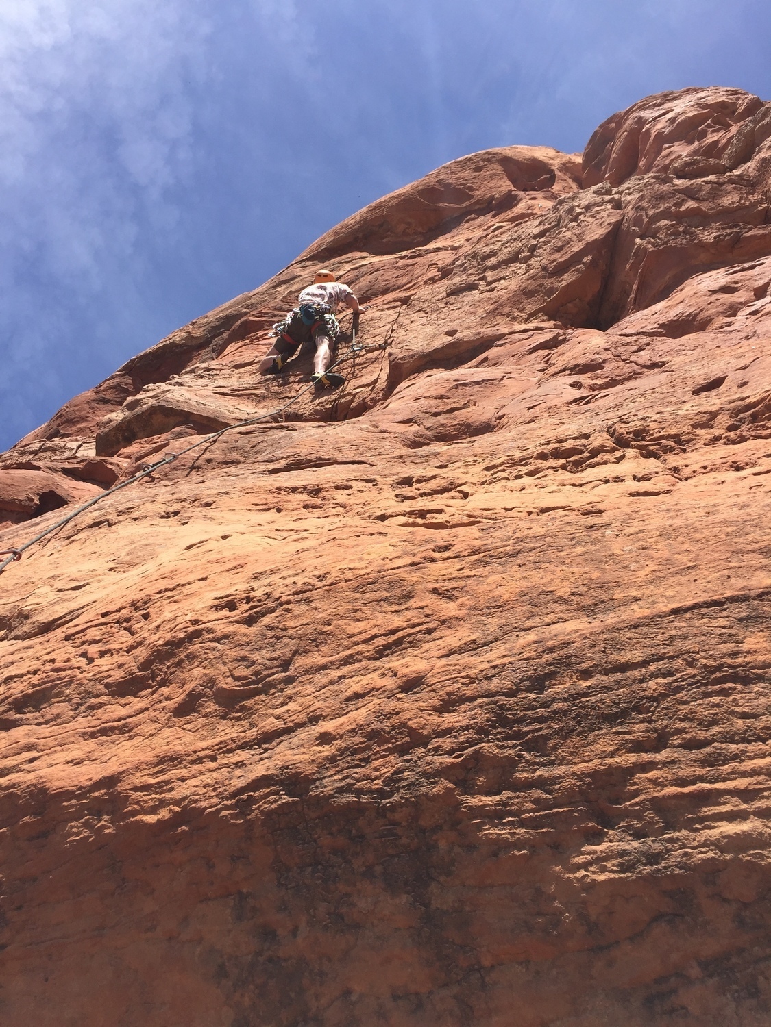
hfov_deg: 48.2
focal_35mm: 29
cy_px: 514
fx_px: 861
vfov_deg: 61.7
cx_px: 386
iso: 32
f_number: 2.2
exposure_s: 1/1464
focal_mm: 4.15
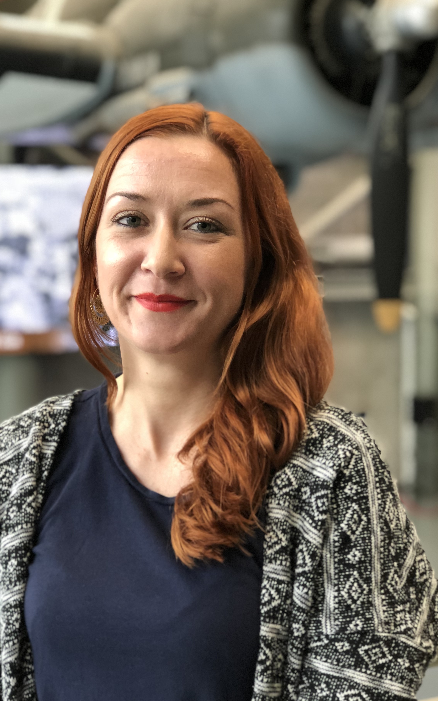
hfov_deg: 19.4
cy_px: 375
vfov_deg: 30.6
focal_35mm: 67
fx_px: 1279
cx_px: 181
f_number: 2.8
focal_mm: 6.6
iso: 320
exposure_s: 1/60
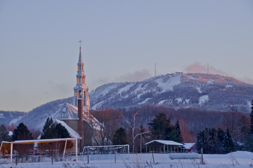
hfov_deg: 17.5
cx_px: 126
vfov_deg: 11.7
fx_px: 821
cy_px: 84
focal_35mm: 117
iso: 800
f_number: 9
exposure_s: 1/250
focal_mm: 78
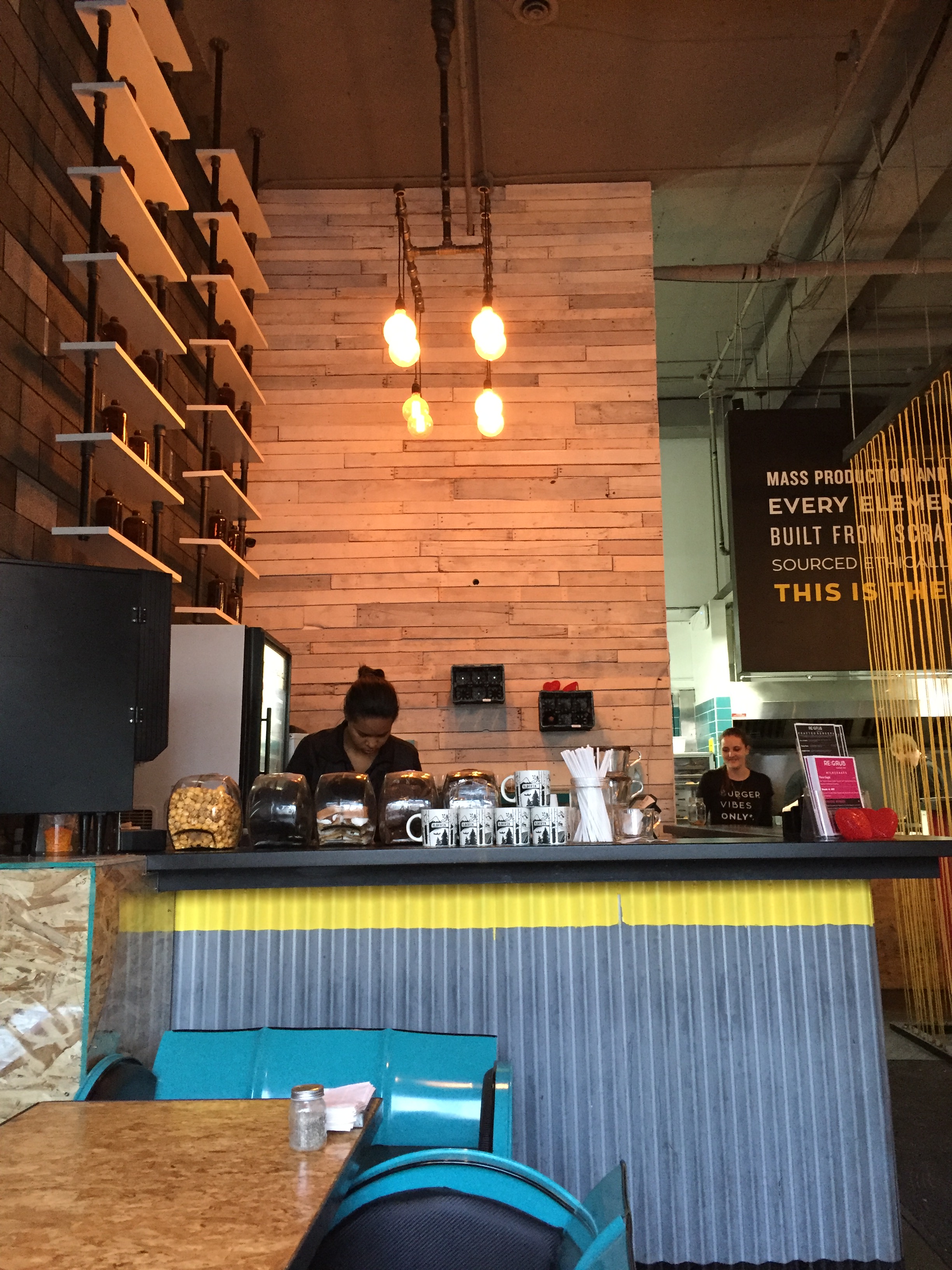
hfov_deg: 48.2
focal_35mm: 29
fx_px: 1063
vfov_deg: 61.7
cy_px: 635
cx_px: 476
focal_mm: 4.15
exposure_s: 1/15
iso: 250
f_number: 2.2
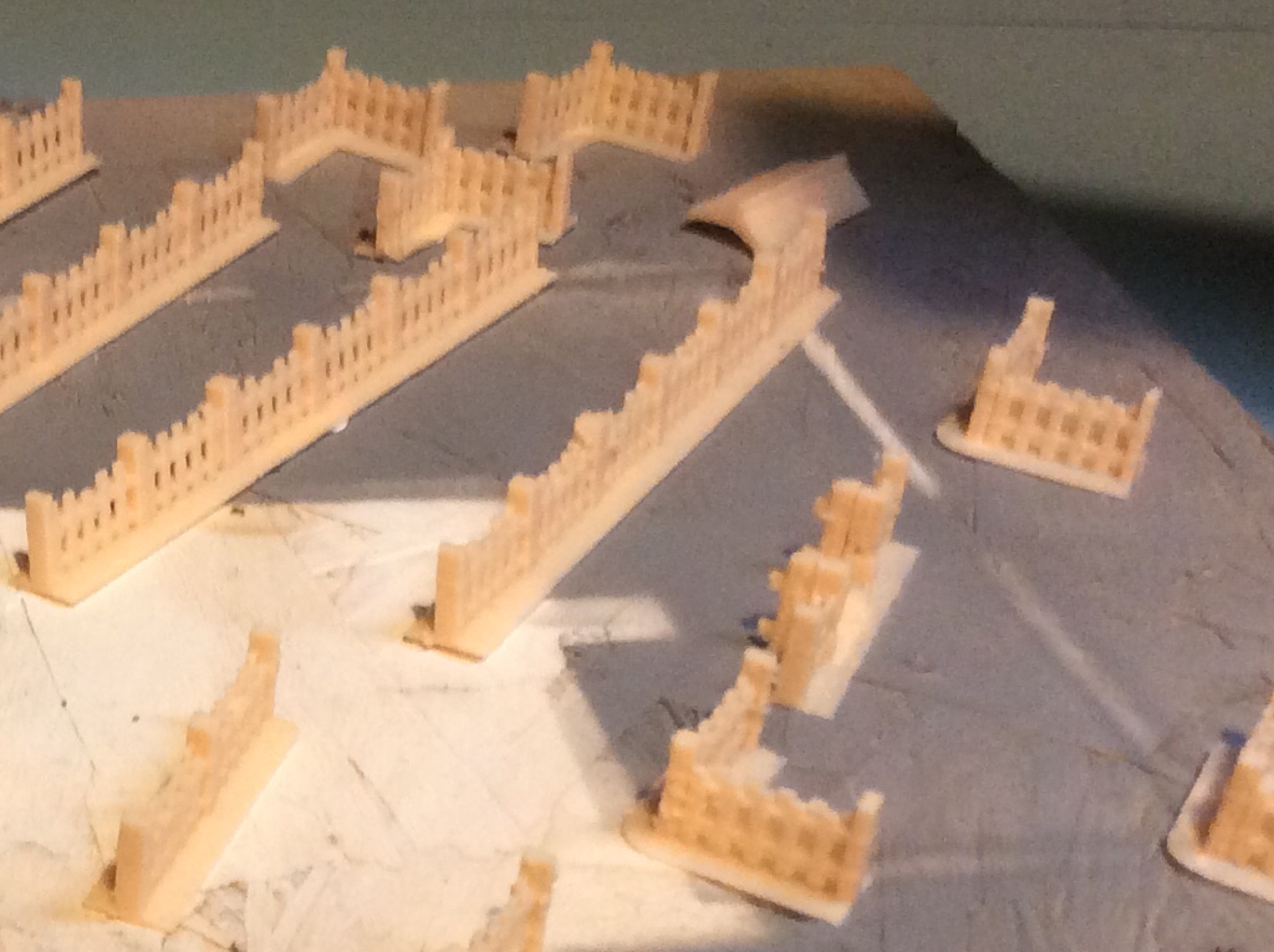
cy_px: 743
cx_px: -169
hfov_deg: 22.6
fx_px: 2977
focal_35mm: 81
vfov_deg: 18.0
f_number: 2.4
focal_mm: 3.3
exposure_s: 1/25
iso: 125
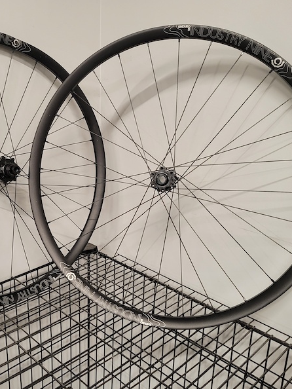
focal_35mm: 35
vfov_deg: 52.6
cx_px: 88
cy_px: 195
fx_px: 393
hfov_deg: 40.0
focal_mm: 5.4
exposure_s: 1/40
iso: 320
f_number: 1.8
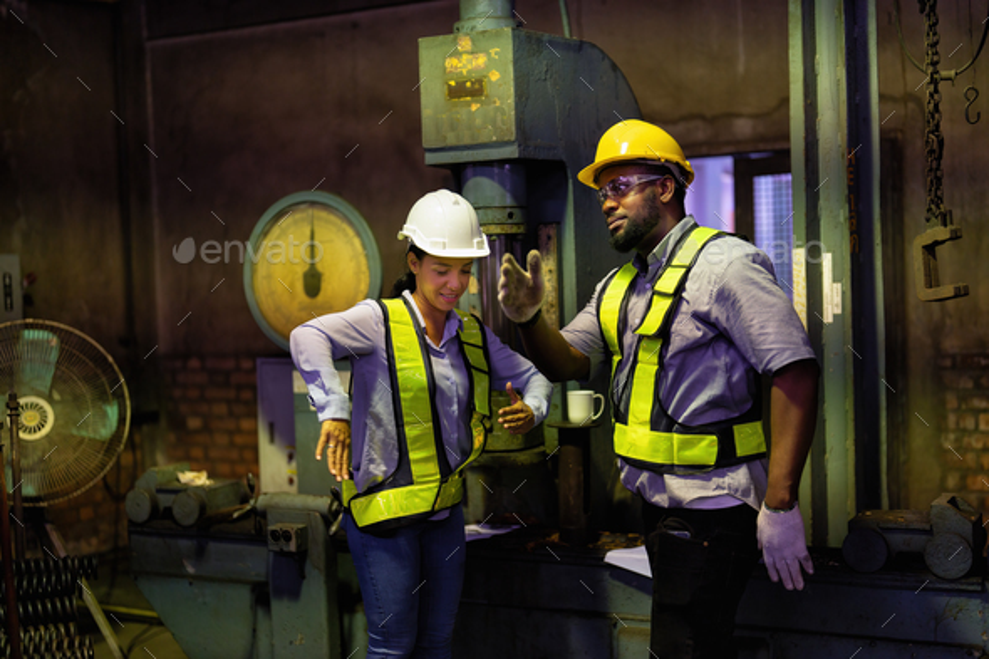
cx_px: 494
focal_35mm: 50
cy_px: 330
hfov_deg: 39.6
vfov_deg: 27.0
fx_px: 1373
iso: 400
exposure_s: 1/200
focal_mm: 50
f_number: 1.2
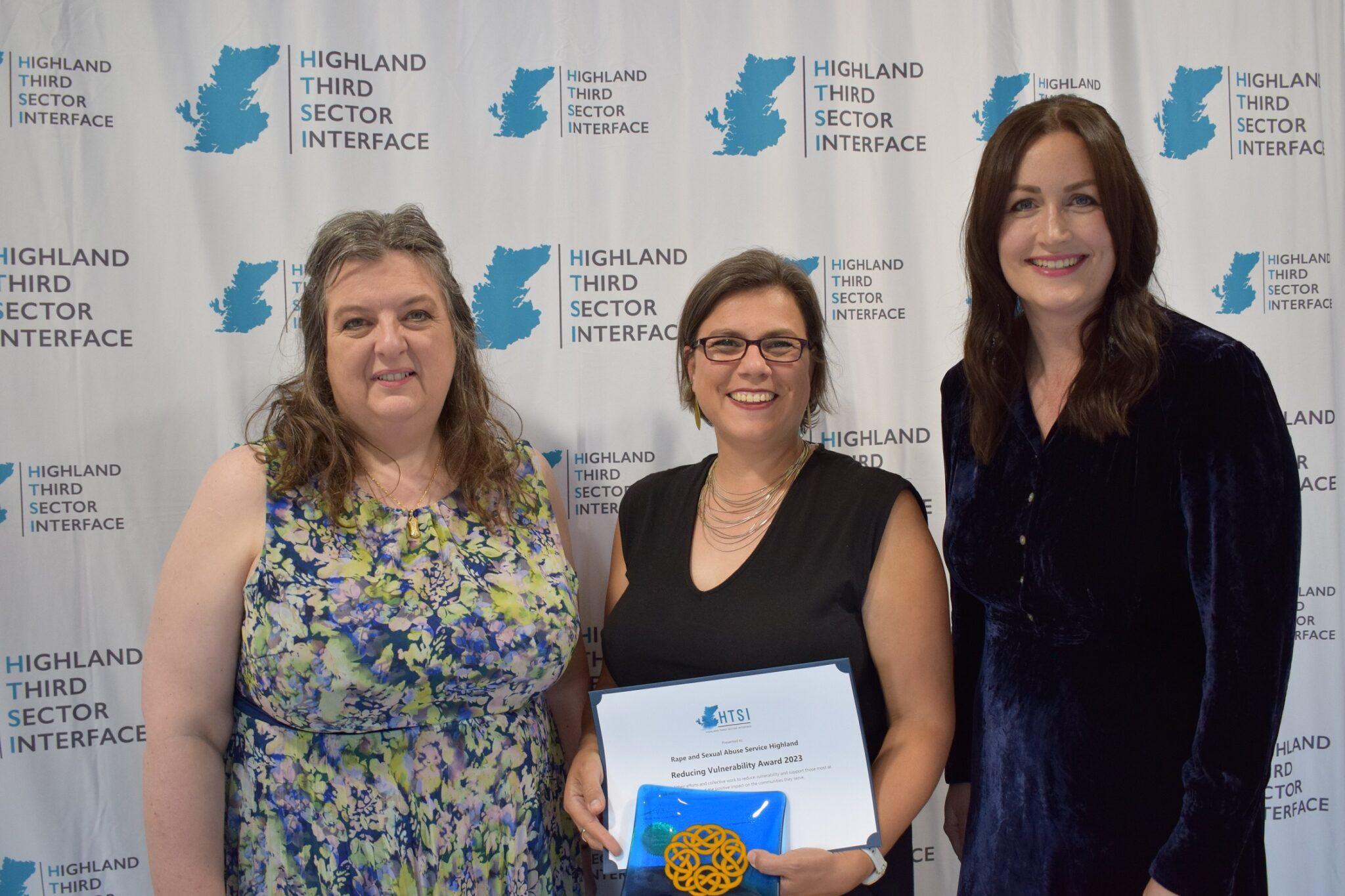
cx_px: 672
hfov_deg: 55.1
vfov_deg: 38.4
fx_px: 1289
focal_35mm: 34
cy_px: 448
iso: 800
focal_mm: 23
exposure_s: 1/60
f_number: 3.8
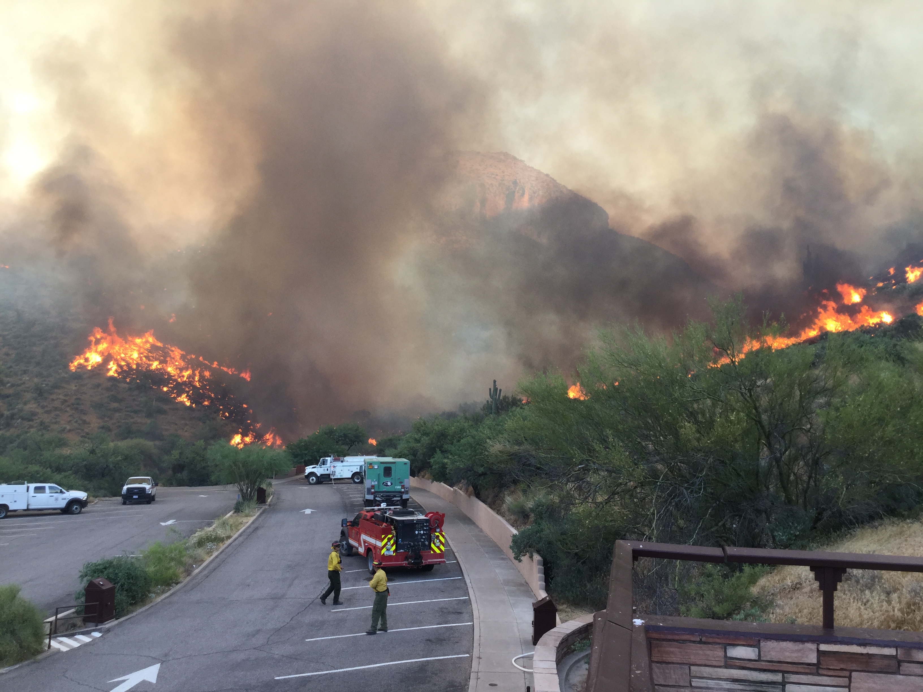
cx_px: 462
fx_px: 827
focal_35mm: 31
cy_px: 346
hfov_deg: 58.4
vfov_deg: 45.4
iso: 32
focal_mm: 3.3
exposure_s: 1/120
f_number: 2.4
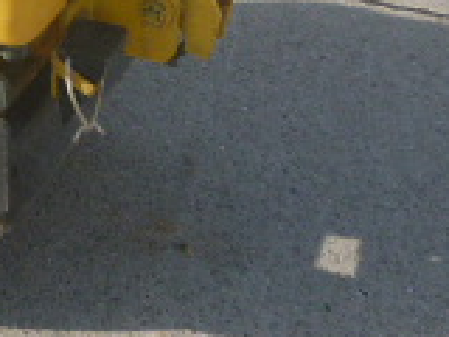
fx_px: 1297
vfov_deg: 13.0
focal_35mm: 100
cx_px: -194
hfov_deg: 17.9
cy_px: -320
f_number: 3.9
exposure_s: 1/400
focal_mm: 4.5
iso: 100
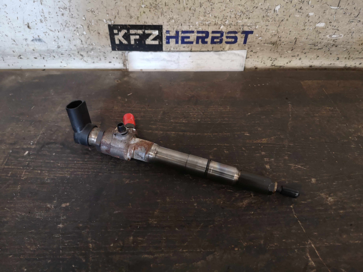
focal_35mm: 27
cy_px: 136
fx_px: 283
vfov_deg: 51.4
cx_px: 182
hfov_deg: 65.3
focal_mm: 3.95
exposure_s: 1/33.3
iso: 400
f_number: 1.8
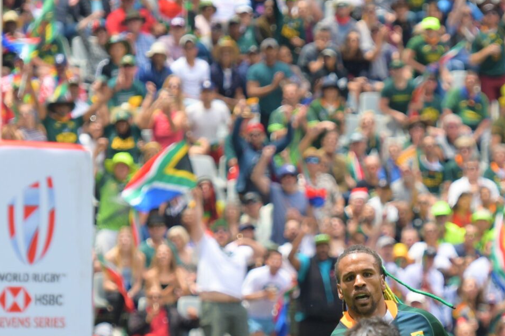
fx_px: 8793
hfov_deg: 3.3
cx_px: 455
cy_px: 392
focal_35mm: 627
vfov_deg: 2.2
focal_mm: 155
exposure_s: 1/1250
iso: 200
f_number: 5
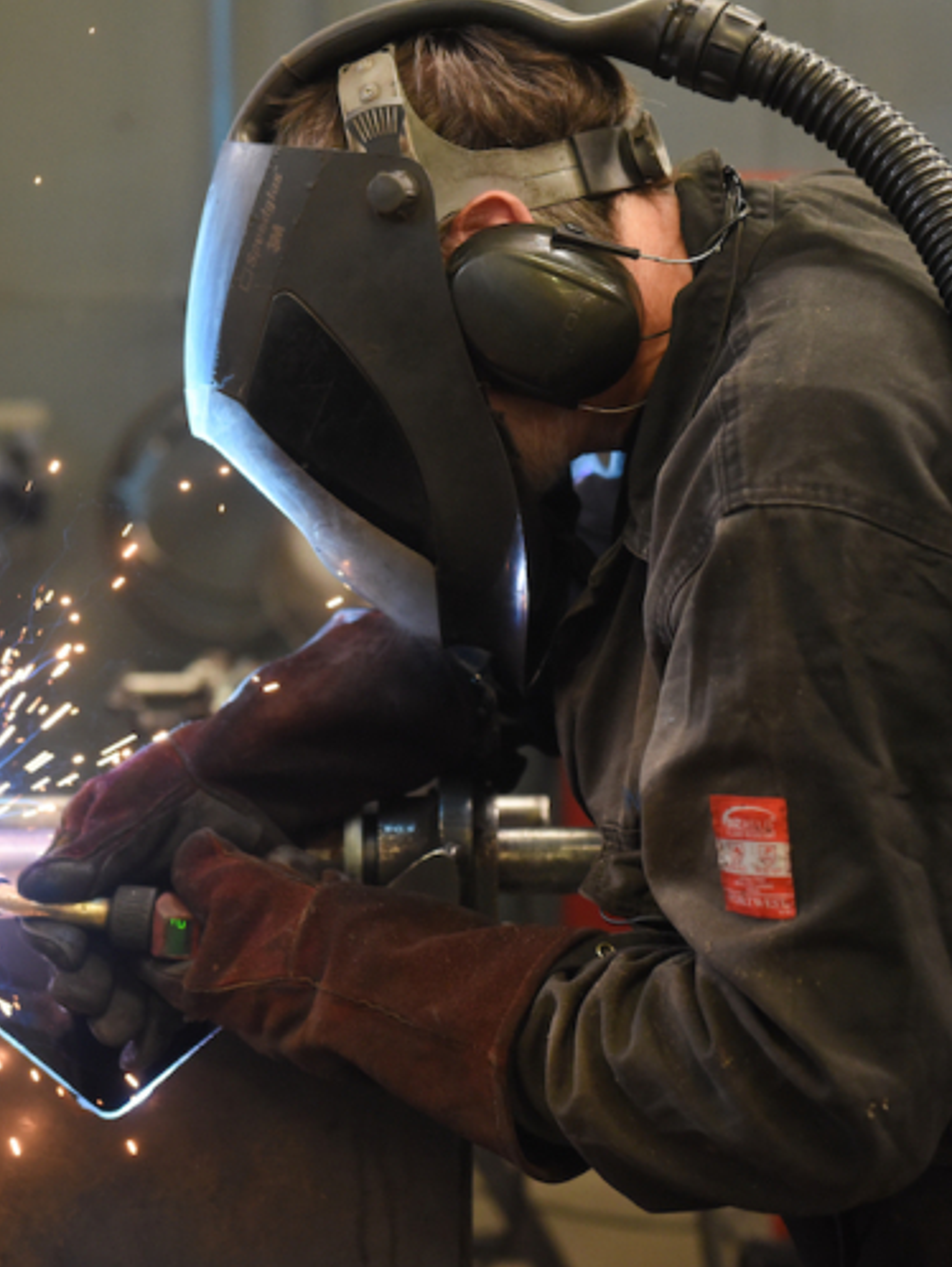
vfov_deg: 23.5
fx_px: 3041
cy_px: 631
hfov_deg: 17.8
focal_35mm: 83
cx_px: 458
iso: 2500
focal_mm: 56
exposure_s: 1/320
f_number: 3.5
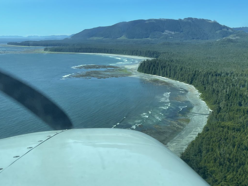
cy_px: 101
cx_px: 145
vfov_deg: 36.8
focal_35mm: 39
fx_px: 279
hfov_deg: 47.7
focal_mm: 4.2
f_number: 1.6
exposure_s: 1/2959
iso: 32
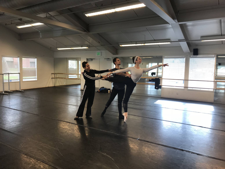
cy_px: 84
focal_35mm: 28
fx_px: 182
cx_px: 112
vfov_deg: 49.7
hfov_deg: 63.4
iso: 25
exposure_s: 1/40
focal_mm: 3.99
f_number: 1.8
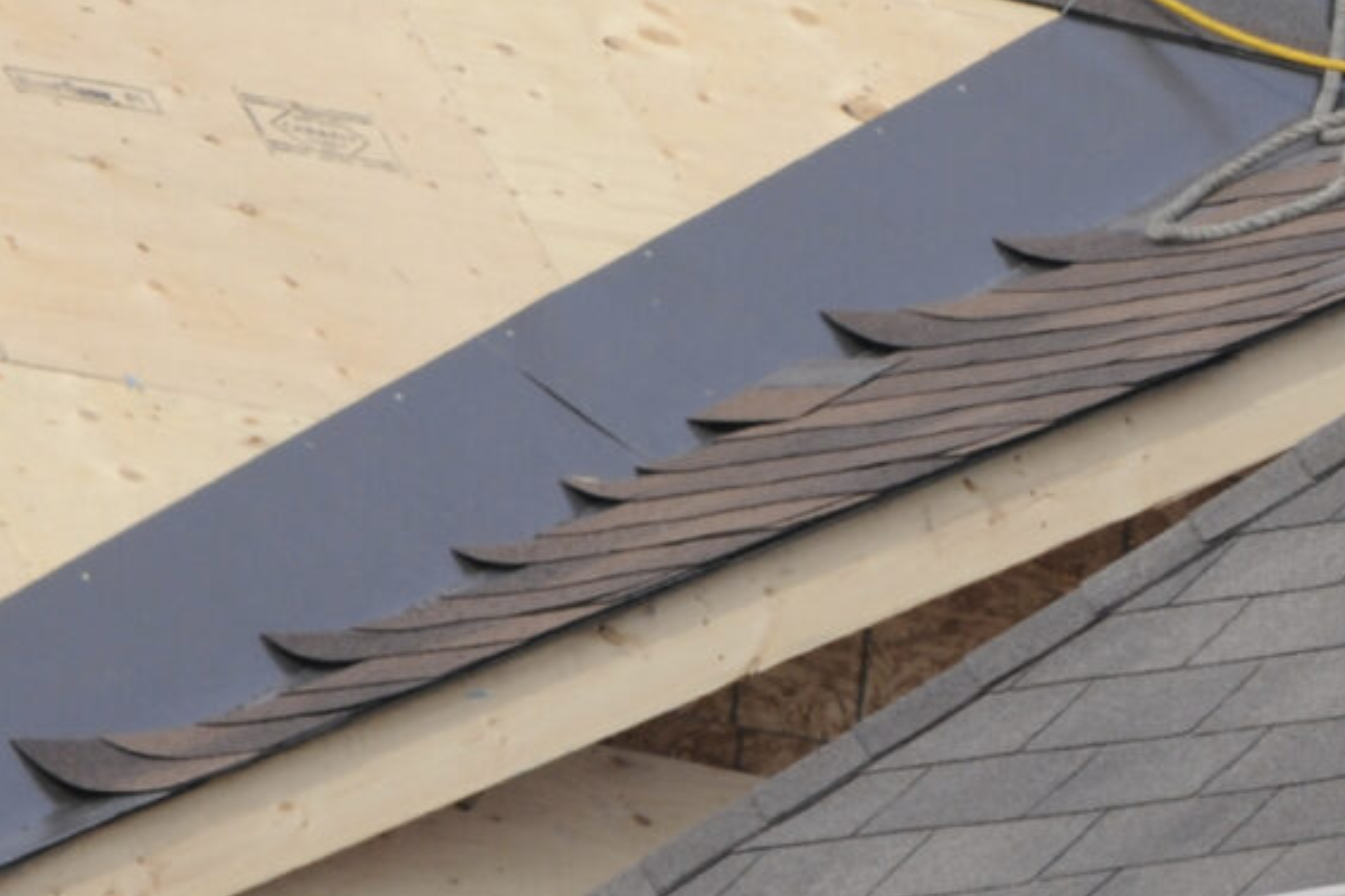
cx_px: 2423
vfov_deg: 1.3
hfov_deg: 1.9
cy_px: -435
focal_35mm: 1090
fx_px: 40720
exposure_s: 1/250
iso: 200
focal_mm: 200
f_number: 13
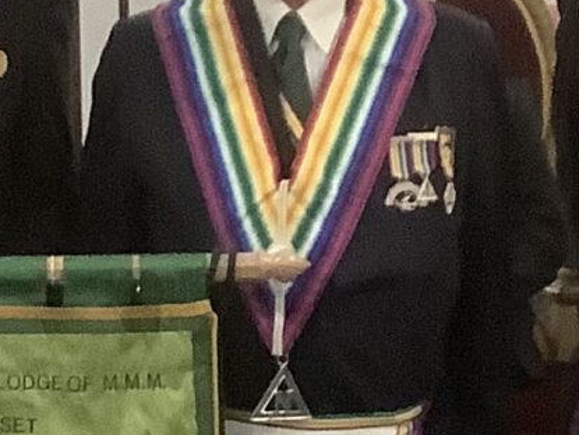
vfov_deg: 7.8
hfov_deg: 10.3
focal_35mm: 191
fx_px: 3198
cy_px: 431
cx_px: 24
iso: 320
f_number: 2.4
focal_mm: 3.3
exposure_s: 1/33
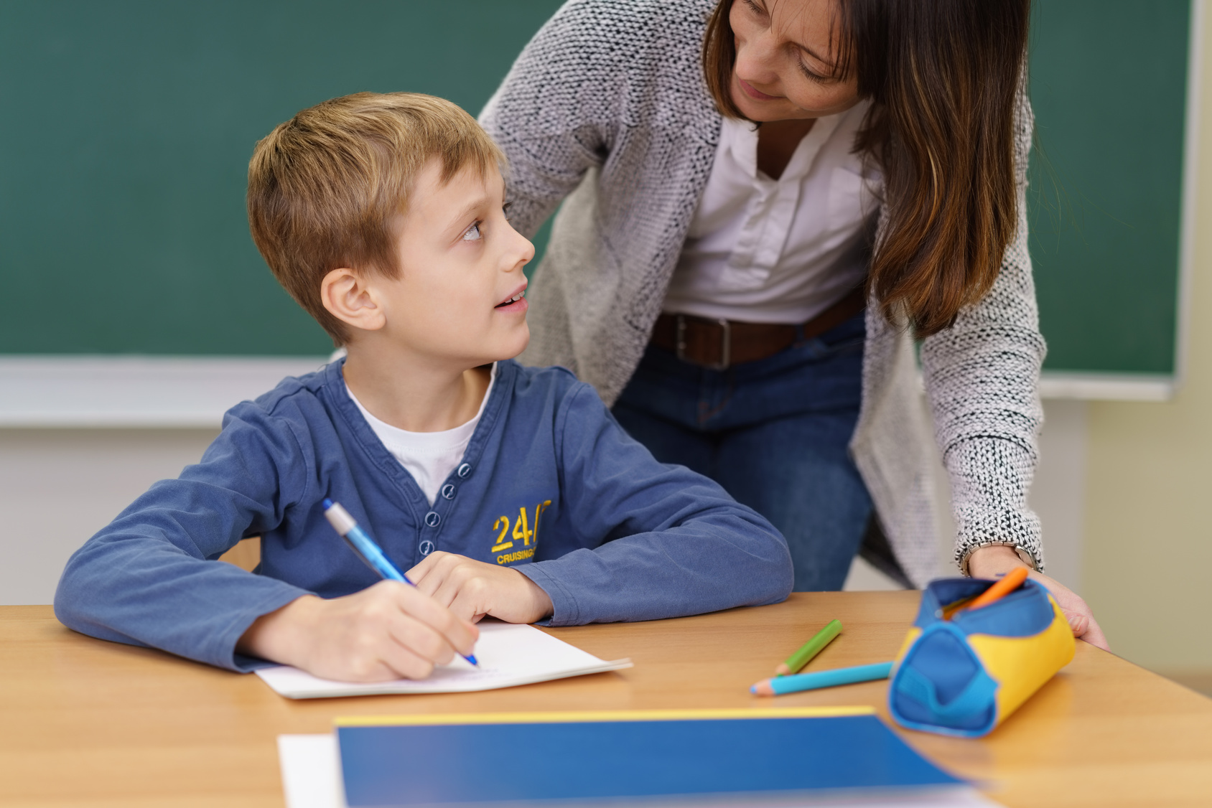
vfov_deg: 24.6
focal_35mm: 55
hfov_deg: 36.2
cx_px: 606
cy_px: 404
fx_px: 1852
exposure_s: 1/160
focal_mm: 55
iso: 64
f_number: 2.5
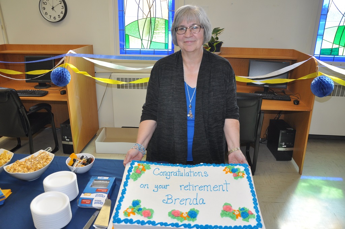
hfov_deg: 67.4
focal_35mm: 27
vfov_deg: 47.8
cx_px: 172
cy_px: 114
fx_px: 258
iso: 400
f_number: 5.6
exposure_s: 1/125
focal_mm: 18
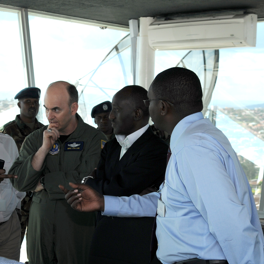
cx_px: 95
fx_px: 673
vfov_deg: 22.1
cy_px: 175
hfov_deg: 22.1
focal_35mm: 78
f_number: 5
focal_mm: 30
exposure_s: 1/60
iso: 200
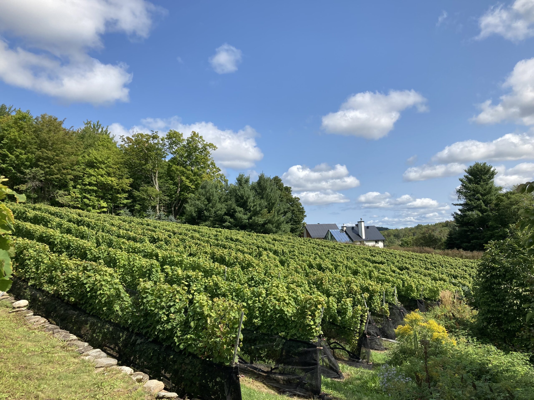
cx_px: 267
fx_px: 432
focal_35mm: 28
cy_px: 200
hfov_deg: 63.4
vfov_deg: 49.7
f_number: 1.8
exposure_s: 1/2000
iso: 20
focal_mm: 3.99
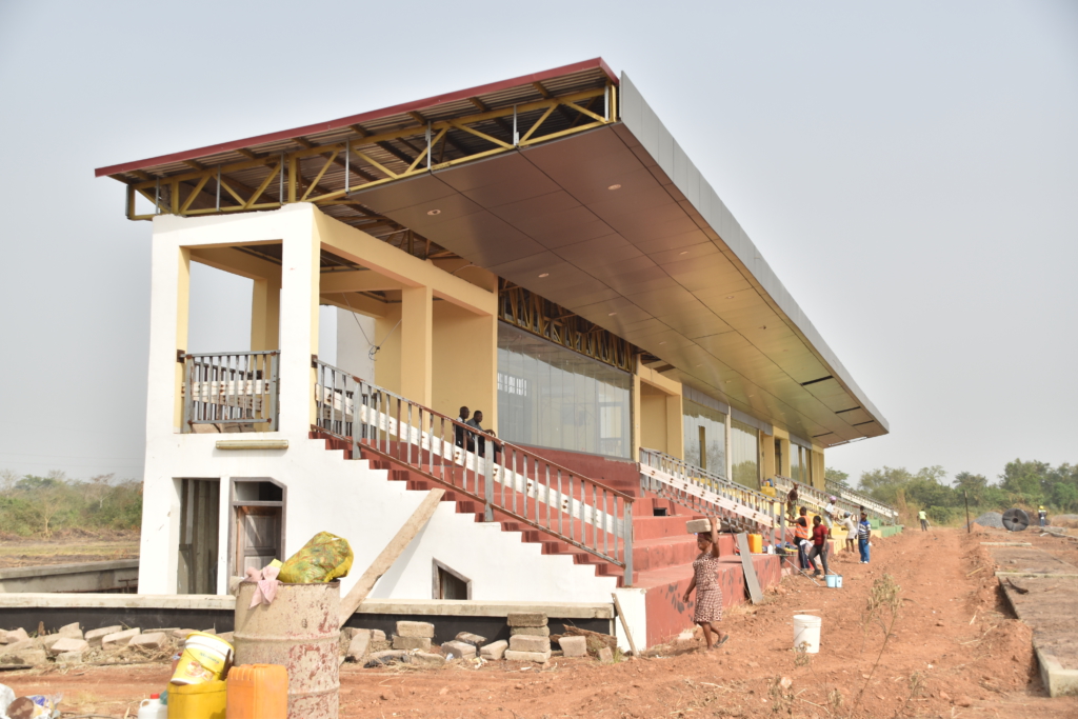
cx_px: 539
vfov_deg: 34.2
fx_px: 1168
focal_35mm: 39
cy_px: 360
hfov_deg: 49.5
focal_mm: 26
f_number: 5
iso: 100
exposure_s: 1/1000
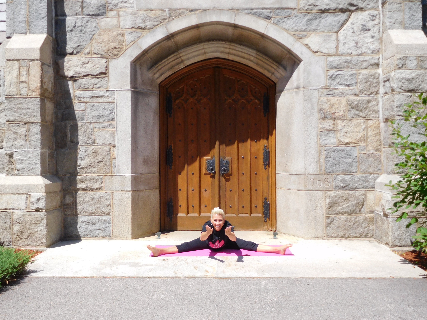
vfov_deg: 40.7
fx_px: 432
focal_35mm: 35
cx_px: 214
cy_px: 160
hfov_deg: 52.6
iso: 125
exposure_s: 1/800
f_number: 3.8
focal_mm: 6.2
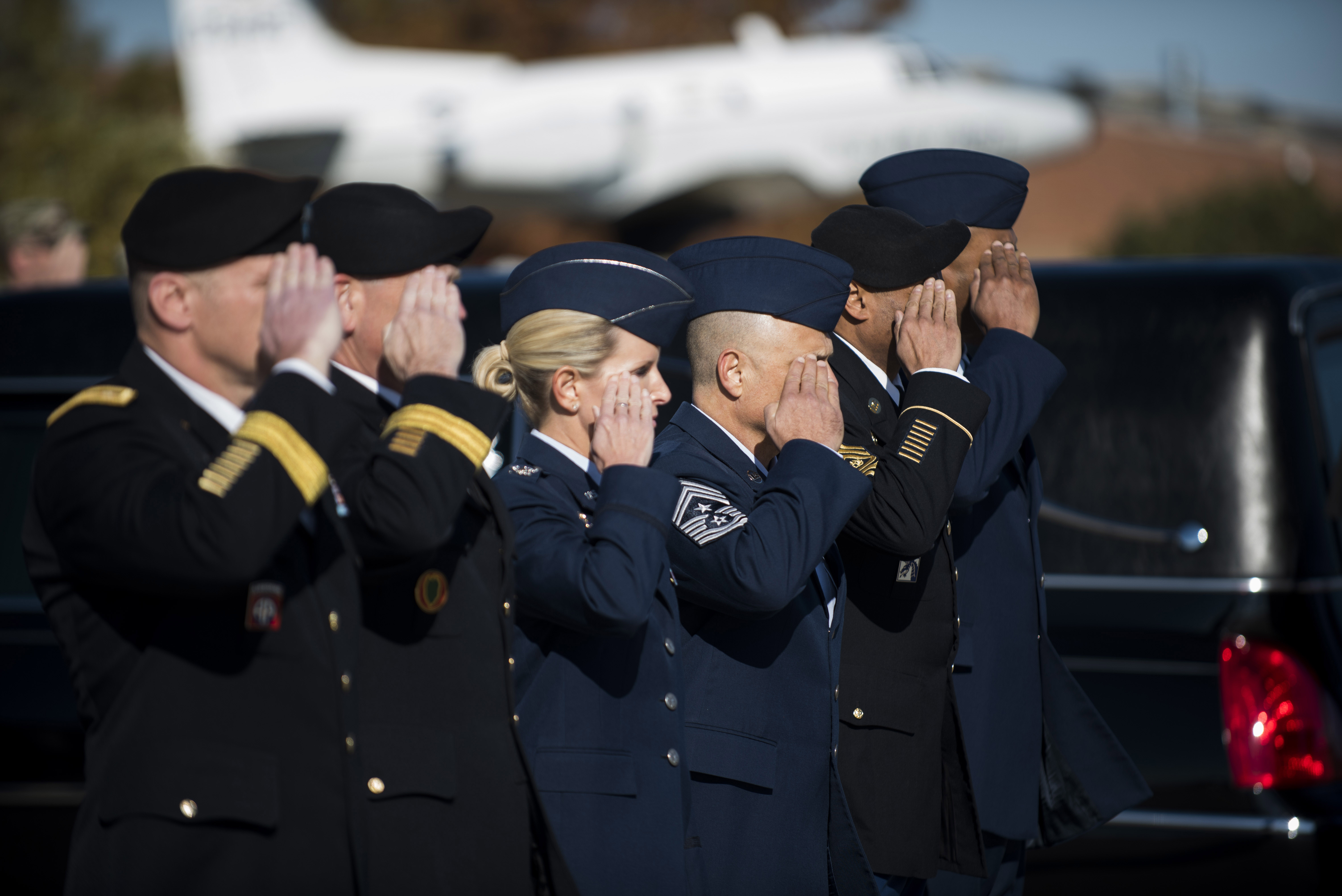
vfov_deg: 6.9
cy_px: 448
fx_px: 7458
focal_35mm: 200
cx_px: 671
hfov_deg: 10.3
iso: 80
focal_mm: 200
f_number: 2.8
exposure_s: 1/1000
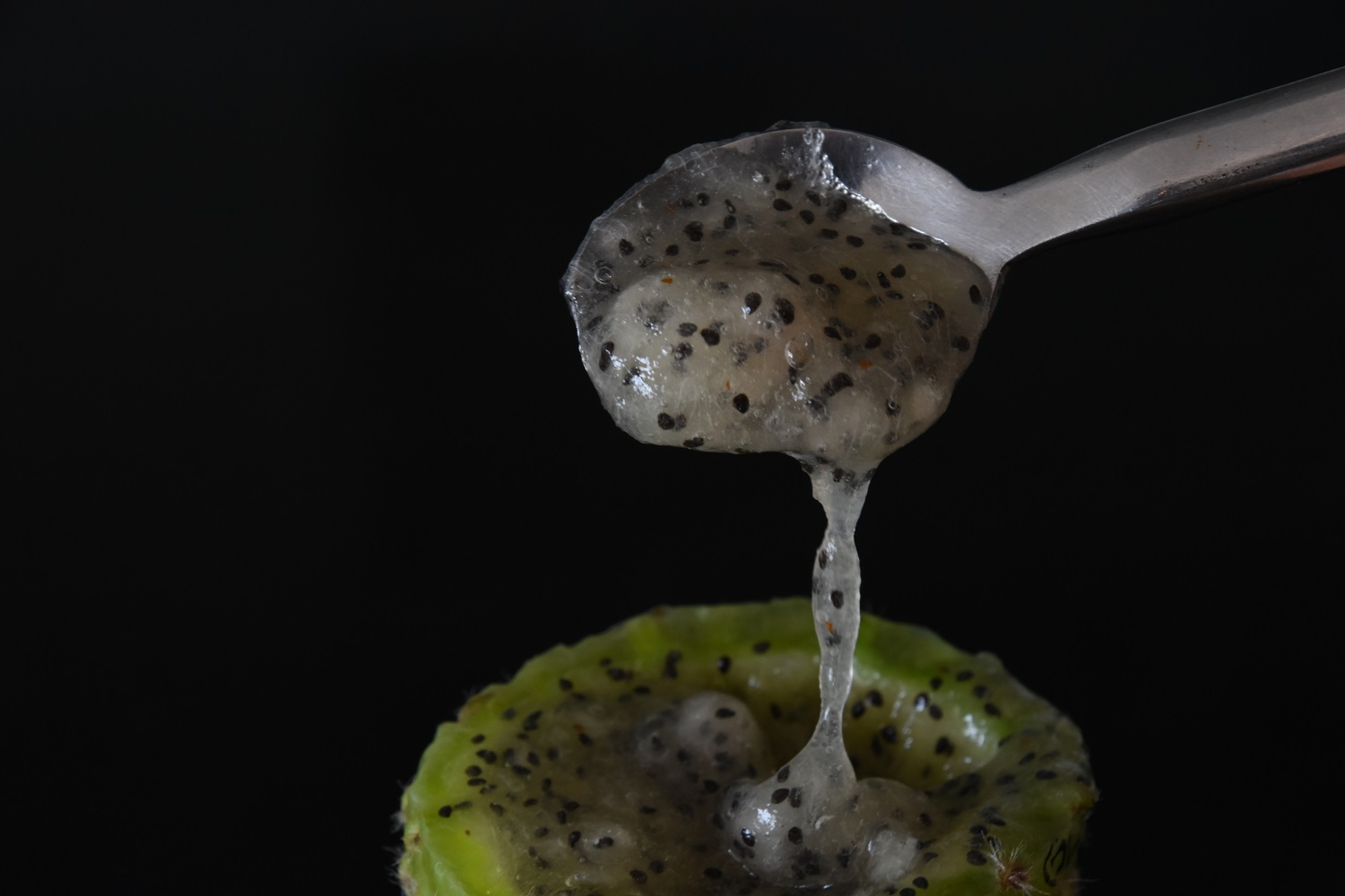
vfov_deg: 9.6
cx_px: 672
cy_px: 448
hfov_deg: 14.4
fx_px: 5324
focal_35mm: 142
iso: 800
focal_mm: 95
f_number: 10
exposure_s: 1/50
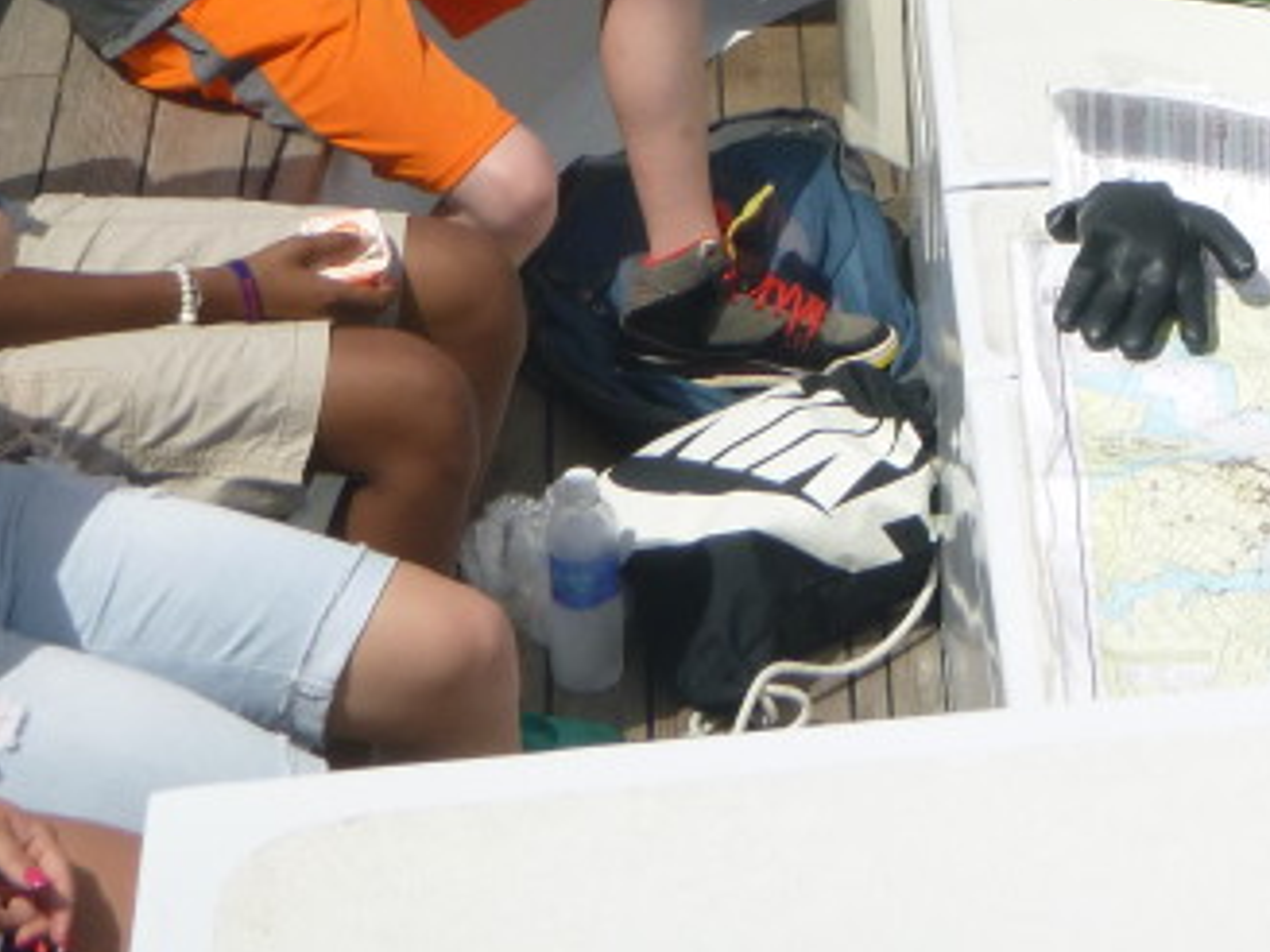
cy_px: -464
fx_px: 5723
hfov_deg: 12.4
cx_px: 1483
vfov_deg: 9.3
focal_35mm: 156
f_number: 4.9
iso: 100
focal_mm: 9
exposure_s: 1/640
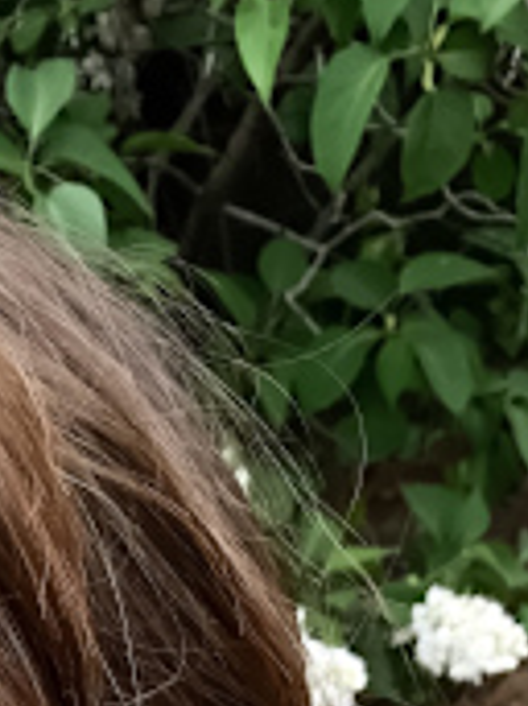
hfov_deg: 11.9
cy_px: 1400
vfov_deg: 13.9
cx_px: -182
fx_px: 2444
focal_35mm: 120
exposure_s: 1/120
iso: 25
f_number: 1.8
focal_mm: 3.99
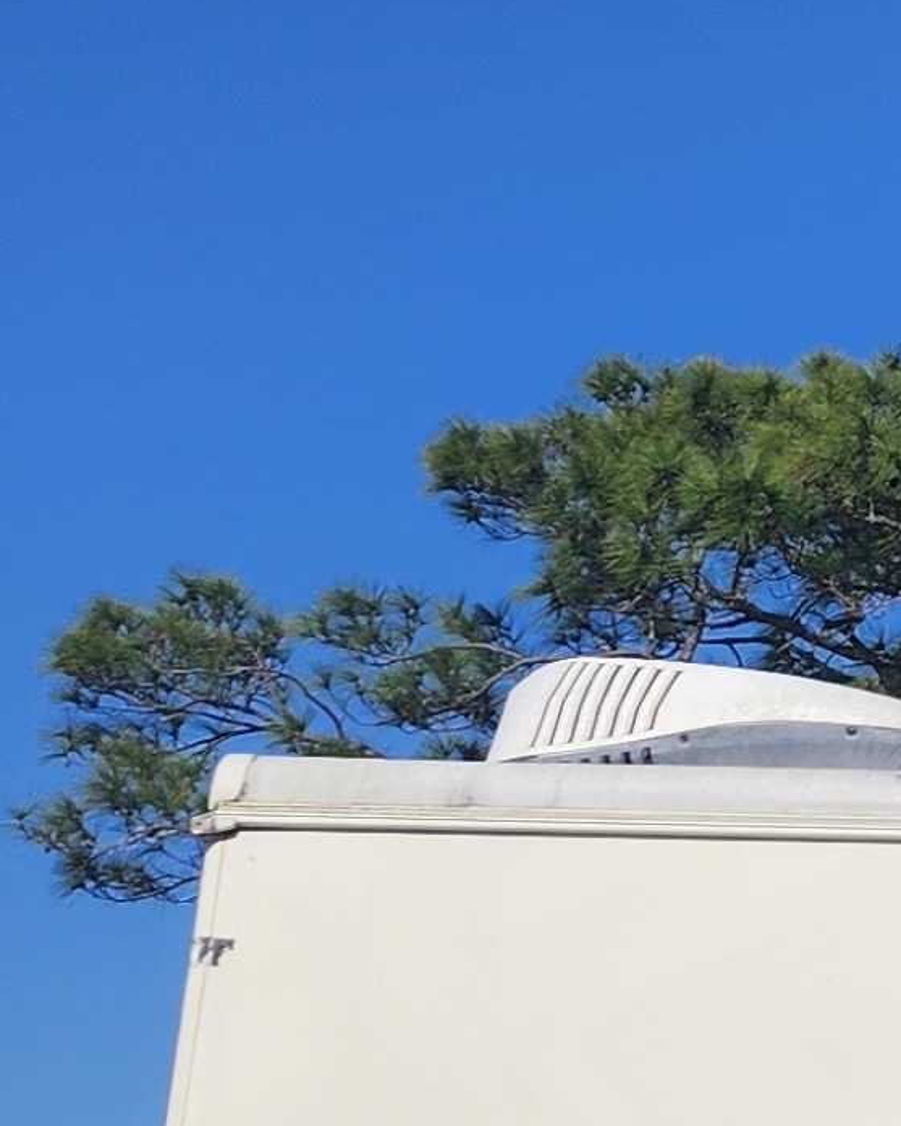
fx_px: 4299
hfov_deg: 9.1
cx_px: 2897
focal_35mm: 129
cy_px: 734
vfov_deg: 14.9
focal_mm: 5.54
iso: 25
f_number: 1.8
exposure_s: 1/3418
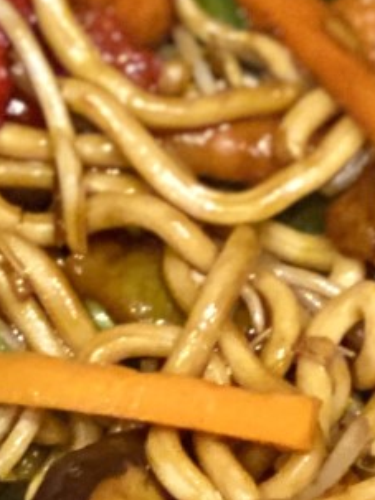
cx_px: 21
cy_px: 219
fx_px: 4770
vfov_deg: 6.0
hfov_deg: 4.5
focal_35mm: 330
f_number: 2
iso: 500
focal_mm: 6
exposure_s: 1/20
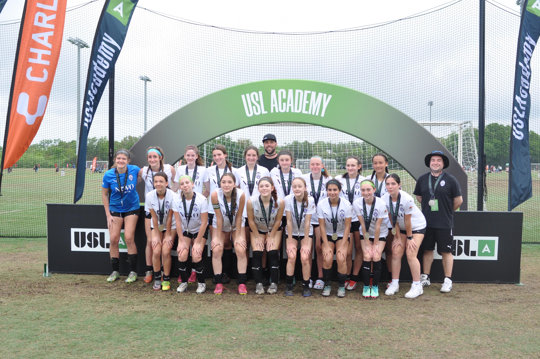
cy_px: 180
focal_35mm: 42
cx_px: 270
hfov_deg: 46.4
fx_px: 629
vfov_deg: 31.8
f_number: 4.5
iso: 400
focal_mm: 28
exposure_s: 1/1000
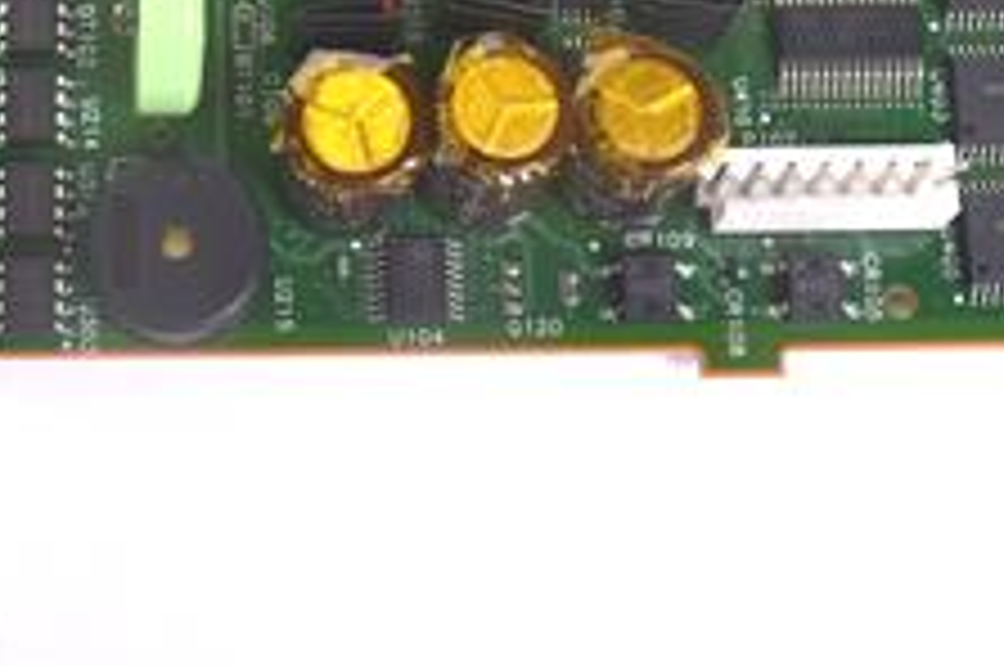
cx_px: 252
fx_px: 2701
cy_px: 0
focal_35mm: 97
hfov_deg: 20.9
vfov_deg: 13.9
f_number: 16
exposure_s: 1/200
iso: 200
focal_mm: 24
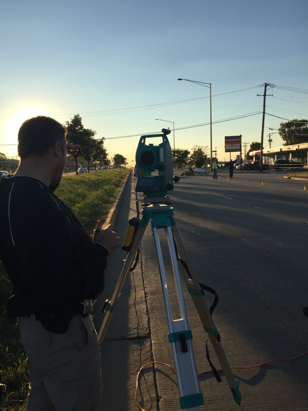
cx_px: 157
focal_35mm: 30
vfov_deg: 60.0
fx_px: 356
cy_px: 208
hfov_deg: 46.8
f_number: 2.2
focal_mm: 4.15
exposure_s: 1/1883
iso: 32
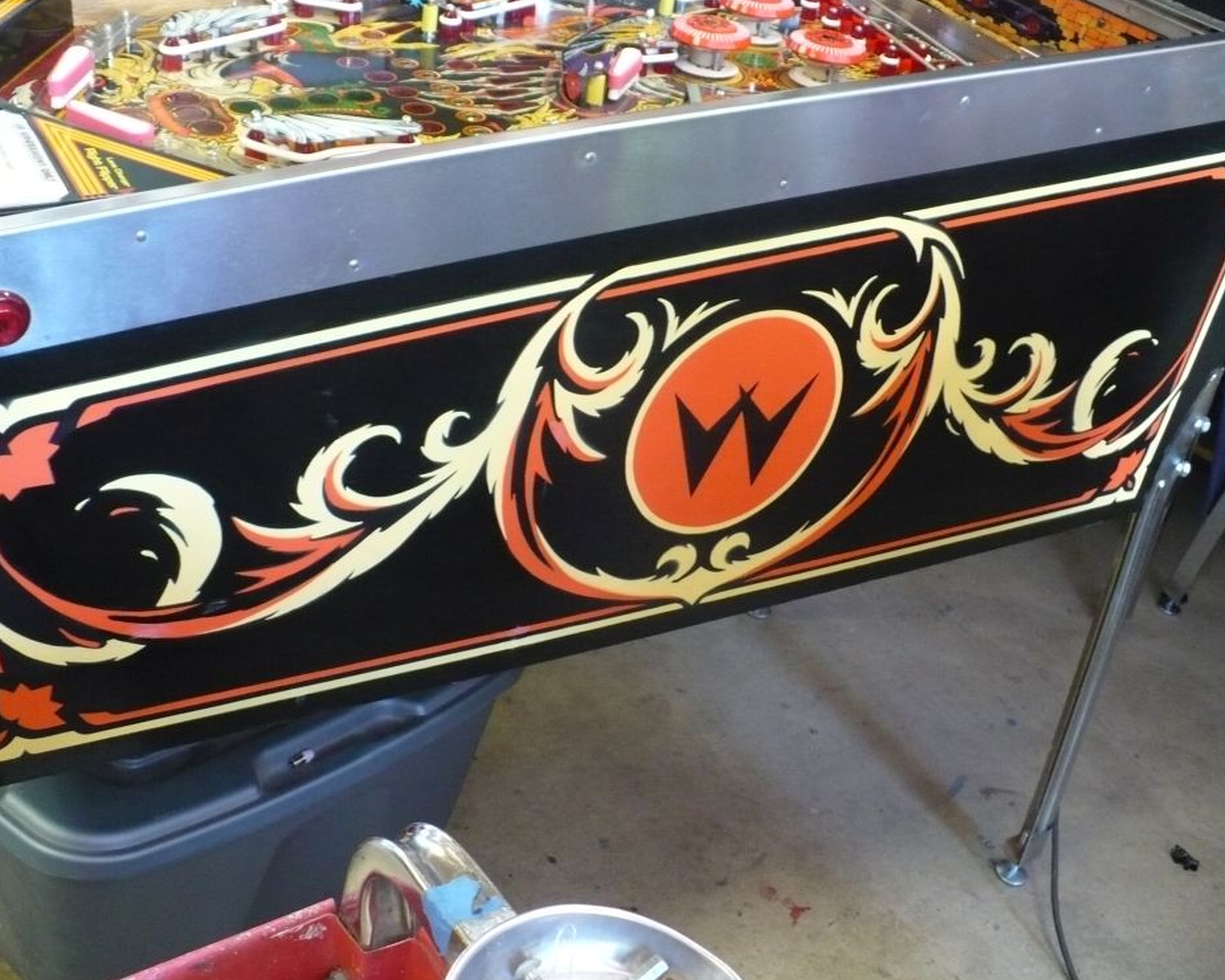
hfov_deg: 45.8
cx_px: 608
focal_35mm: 40
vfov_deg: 37.3
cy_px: 478
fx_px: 1450
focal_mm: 6.1
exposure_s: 1/20
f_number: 2.8
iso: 400
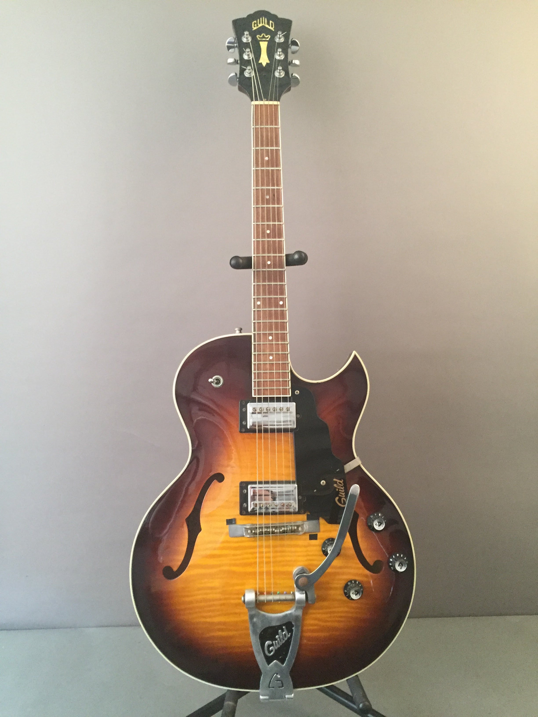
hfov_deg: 48.2
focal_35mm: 29
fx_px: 601
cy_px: 358
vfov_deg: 61.7
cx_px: 269
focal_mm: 4.15
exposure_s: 1/30
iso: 250
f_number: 2.2
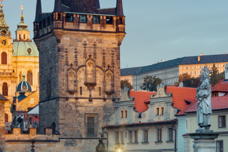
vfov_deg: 9.5
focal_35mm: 144
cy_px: 108
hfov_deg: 14.2
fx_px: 912
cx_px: 139
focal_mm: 48
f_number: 9
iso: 100
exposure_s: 1/10
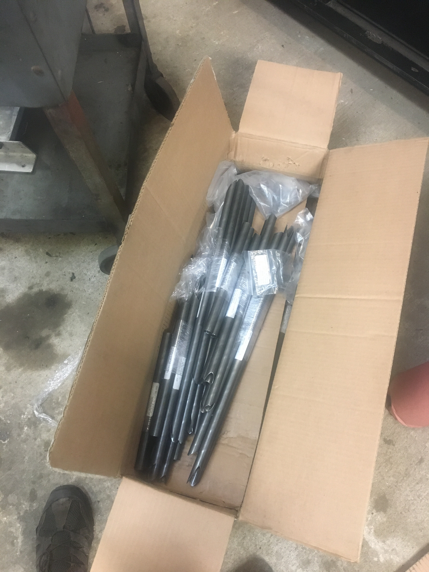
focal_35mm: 29
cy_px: 286
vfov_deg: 61.7
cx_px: 214
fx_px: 479
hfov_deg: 48.2
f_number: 2.2
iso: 200
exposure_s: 1/30
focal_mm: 4.15
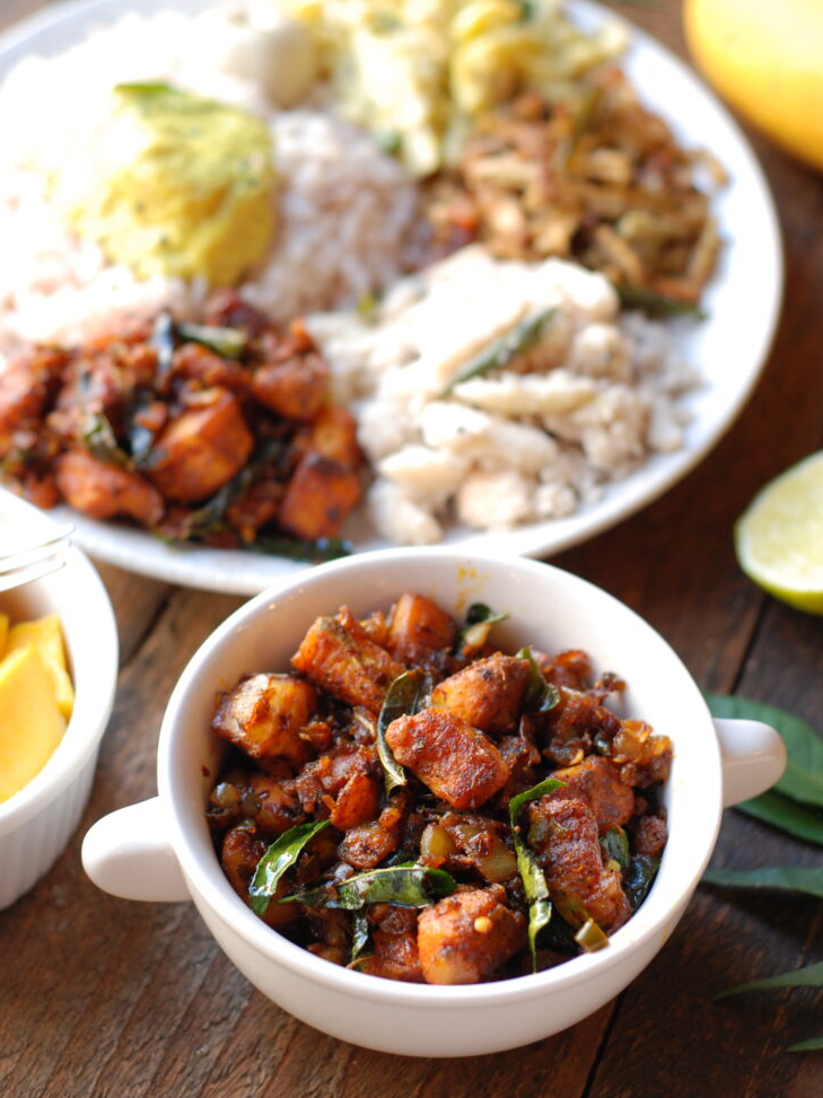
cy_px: 536
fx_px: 2696
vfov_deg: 23.0
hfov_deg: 17.4
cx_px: 418
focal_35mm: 85
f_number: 3.2
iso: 400
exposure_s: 1/80
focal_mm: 50
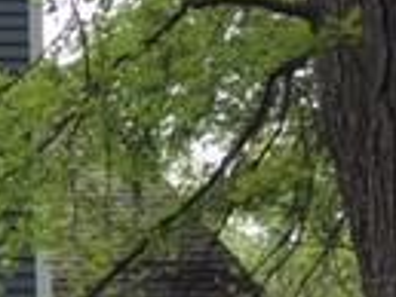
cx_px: -571
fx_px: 1649
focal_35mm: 144
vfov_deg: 9.9
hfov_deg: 11.3
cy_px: 499
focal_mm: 4.15
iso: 25
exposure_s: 1/120
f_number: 2.2
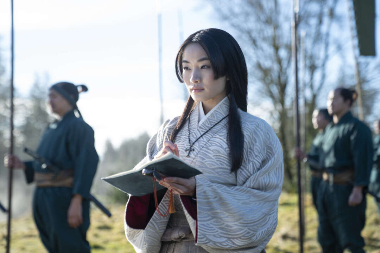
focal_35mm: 69
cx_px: 190
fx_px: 728
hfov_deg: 29.2
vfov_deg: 19.7
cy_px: 126
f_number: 2.8
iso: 100
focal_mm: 69
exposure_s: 1/400
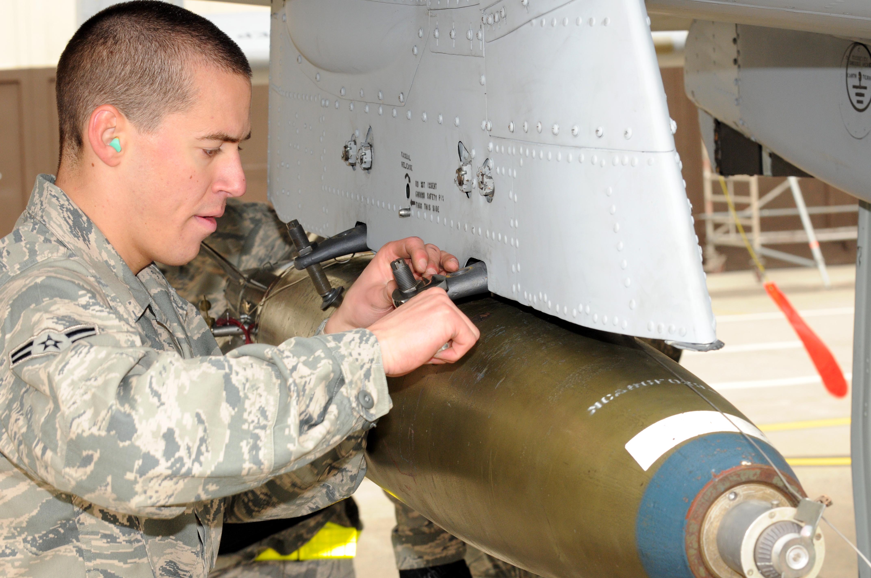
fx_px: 2537
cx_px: 436
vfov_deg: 13.0
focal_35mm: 105
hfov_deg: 19.5
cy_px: 289
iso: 640
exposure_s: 1/100
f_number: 9
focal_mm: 70
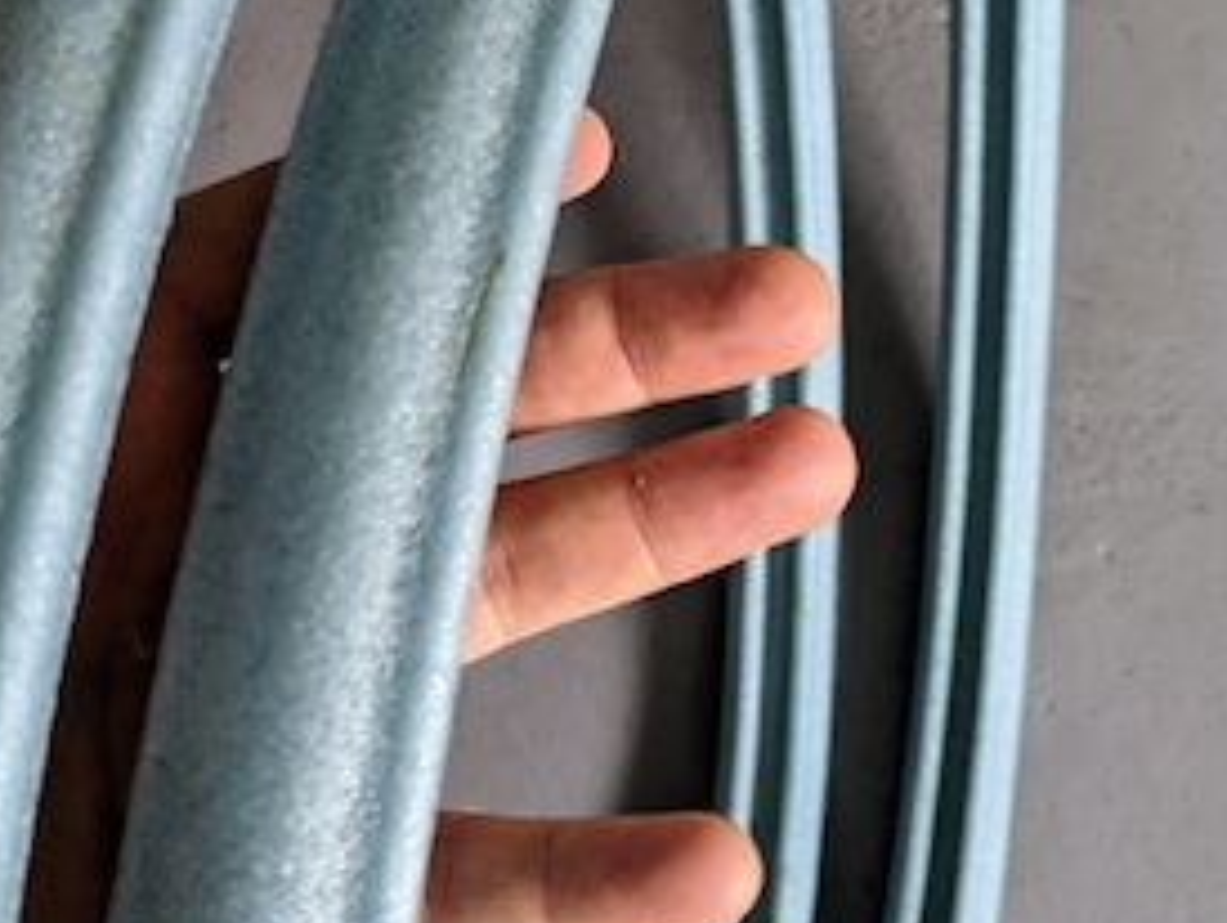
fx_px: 2483
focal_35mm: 70
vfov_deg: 20.6
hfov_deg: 27.7
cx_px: 560
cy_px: 108
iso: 599
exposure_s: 1/111
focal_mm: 6.81
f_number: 1.85
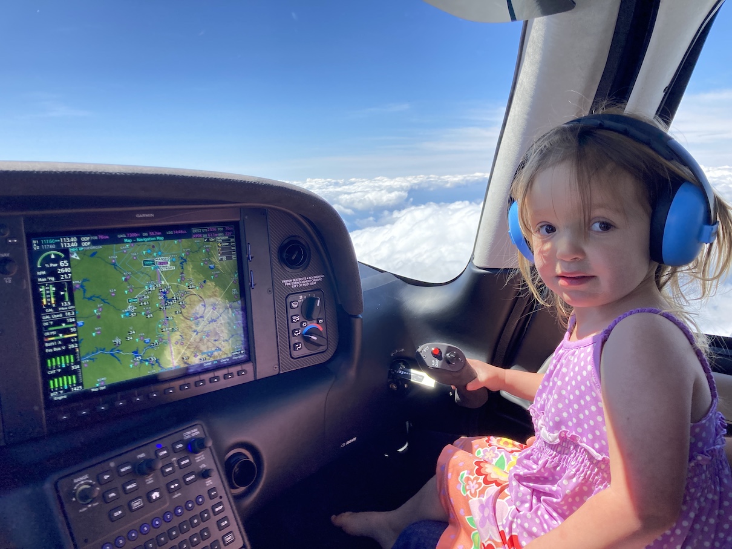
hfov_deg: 63.5
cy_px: 274
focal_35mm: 28
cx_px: 366
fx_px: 592
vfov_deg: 49.7
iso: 20
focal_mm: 3.99
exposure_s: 1/736
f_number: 1.8
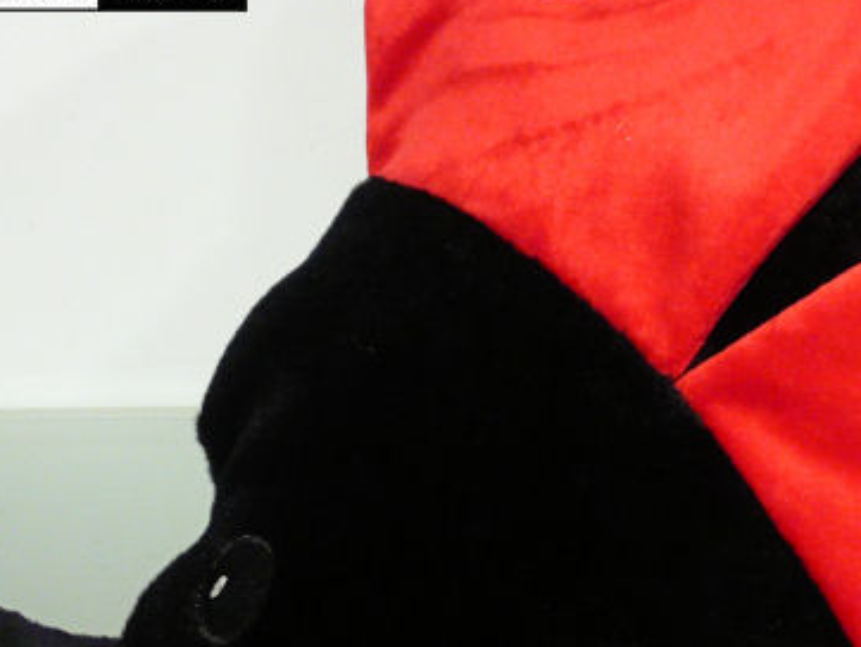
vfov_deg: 12.0
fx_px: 3061
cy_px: 464
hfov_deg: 15.8
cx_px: 747
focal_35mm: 123
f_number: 4
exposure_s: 1/10
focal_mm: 9.6
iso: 200
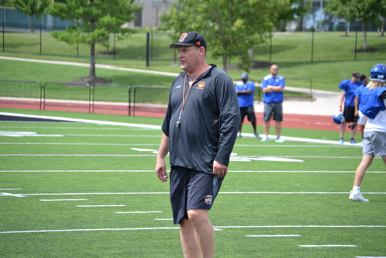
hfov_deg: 13.0
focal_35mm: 158
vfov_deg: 8.7
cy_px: 129
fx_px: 1689
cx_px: 193
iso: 400
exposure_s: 1/1250
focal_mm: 105
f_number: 5
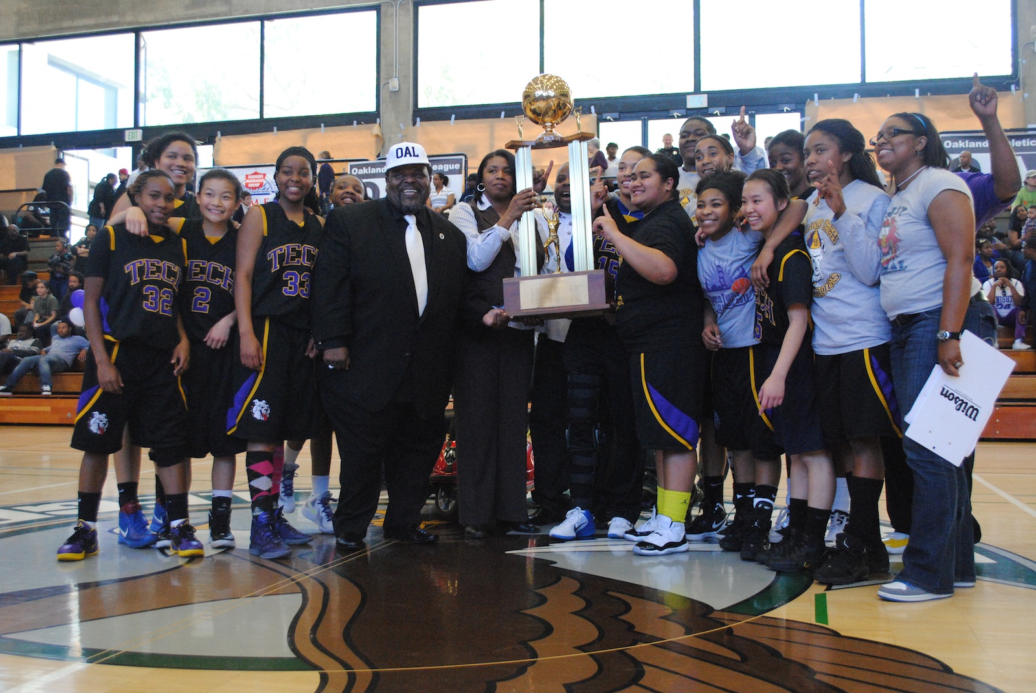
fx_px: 1124
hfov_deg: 49.5
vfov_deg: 34.3
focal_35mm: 39
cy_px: 346
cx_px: 518
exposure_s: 1/125
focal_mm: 26
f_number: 4.5
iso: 1250
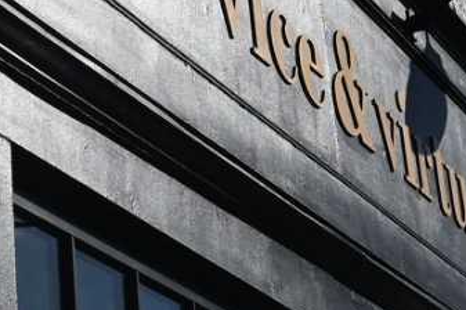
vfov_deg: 9.3
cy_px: -15
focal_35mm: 146
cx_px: 106
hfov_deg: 14.0
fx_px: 1888
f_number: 7.1
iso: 450
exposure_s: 1/8000
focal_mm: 24
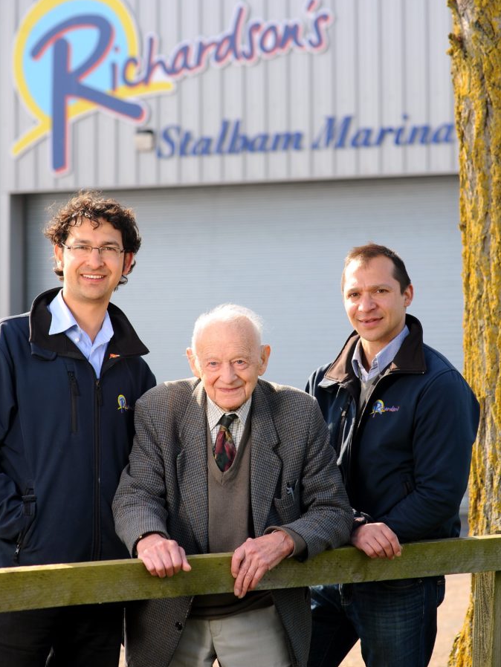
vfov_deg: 17.1
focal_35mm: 115
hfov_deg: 12.9
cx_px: 249
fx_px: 2218
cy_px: 305
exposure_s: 1/500
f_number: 7.1
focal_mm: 105
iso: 320
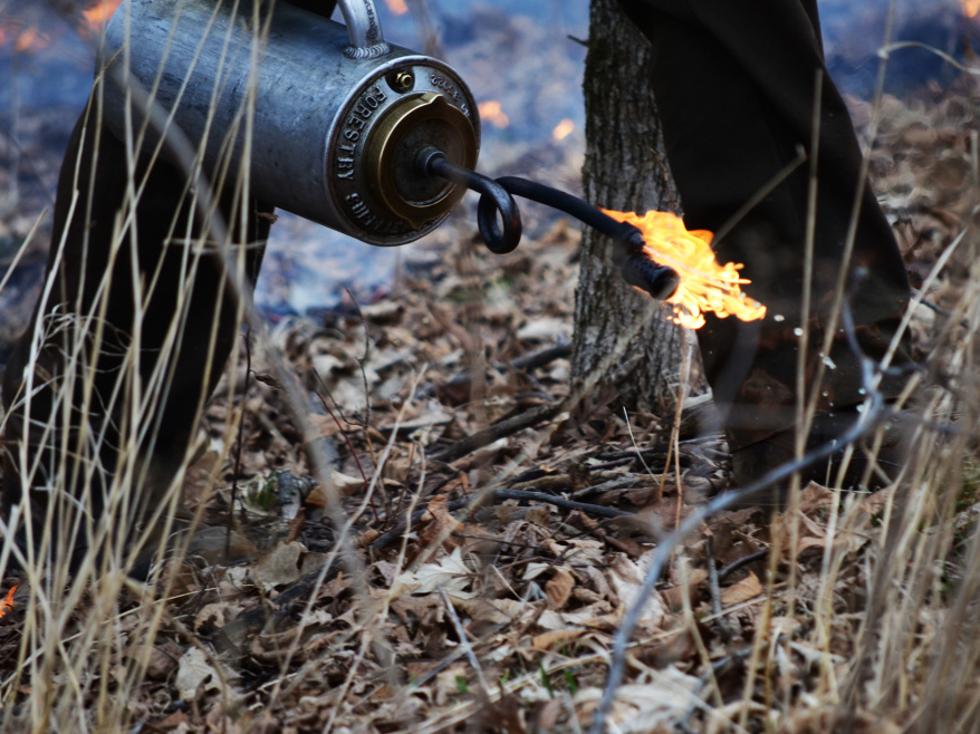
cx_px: 554
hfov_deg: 6.0
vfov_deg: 4.5
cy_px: 367
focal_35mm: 328
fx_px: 9283
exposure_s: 1/640
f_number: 5.6
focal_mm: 200
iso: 400
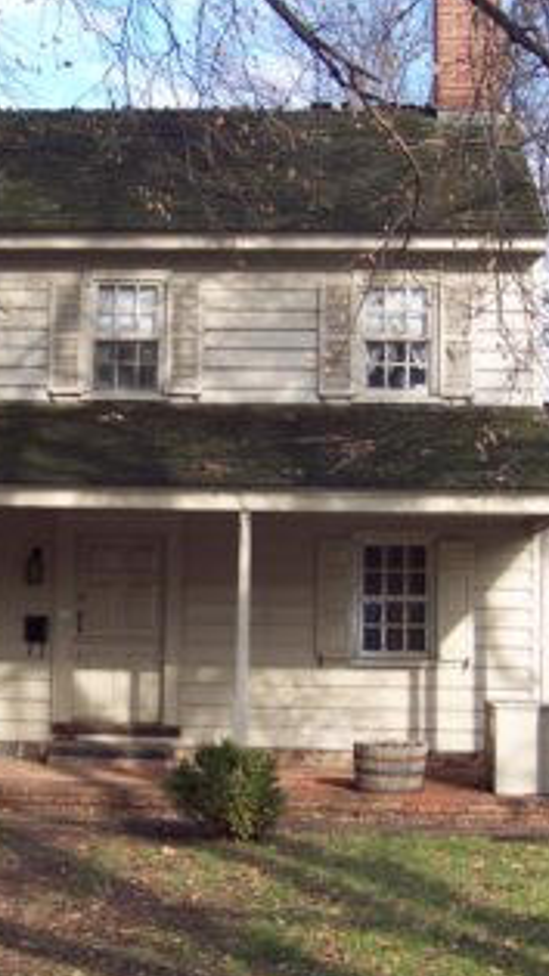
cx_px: 226
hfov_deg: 19.1
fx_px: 1632
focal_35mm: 63
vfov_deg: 33.3
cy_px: 463
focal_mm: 8
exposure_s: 1/700
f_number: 2.8
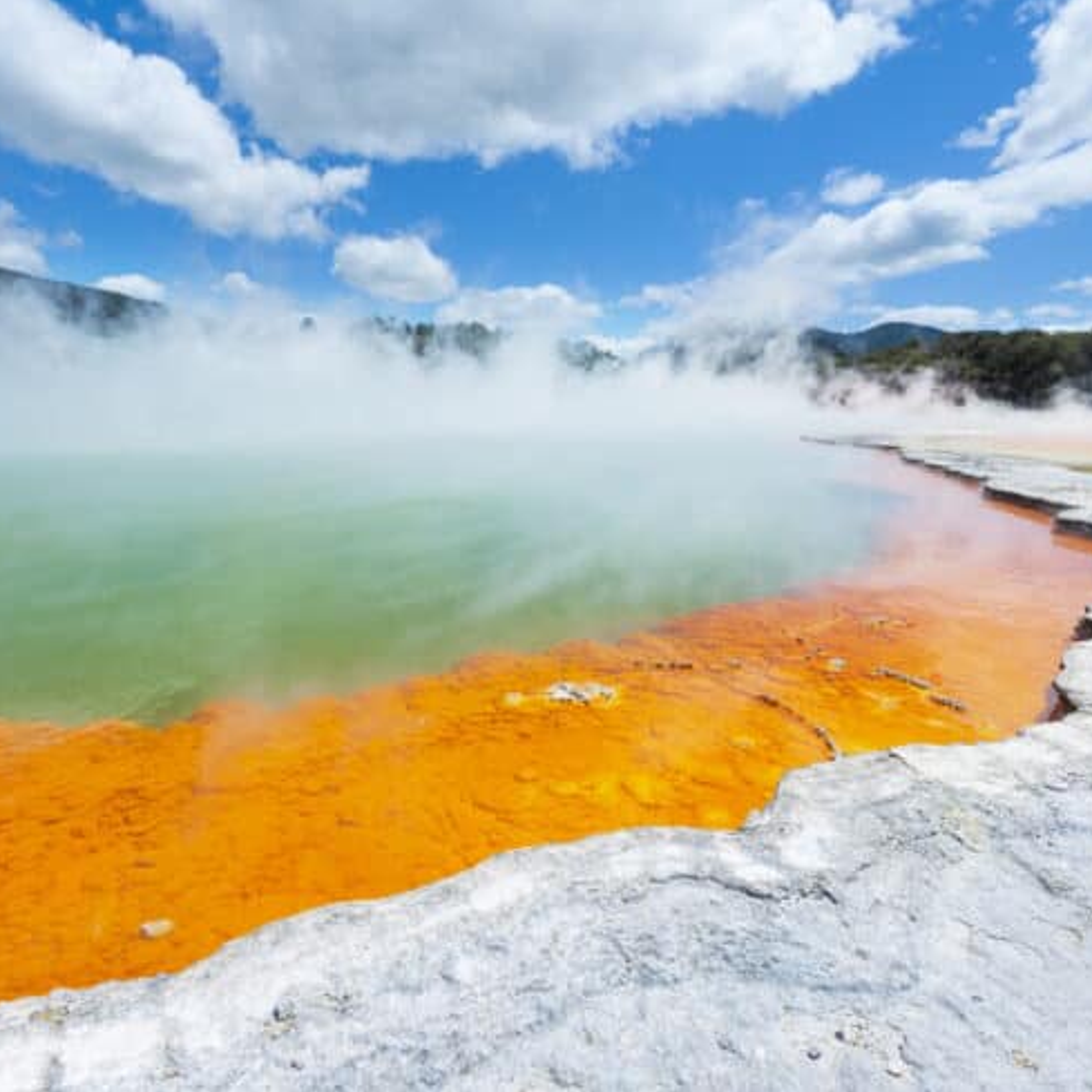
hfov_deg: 80.4
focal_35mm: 18
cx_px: 482
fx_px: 642
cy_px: 545
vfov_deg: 80.7
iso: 200
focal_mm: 14
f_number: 16
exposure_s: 1/320
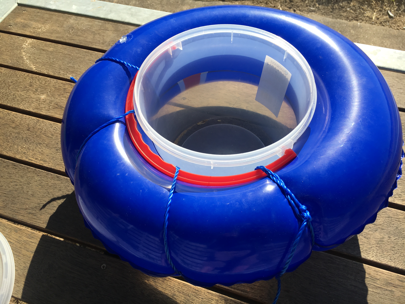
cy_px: 152
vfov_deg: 48.2
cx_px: 202
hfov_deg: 61.7
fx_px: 339
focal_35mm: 29
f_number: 2.2
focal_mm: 4.15
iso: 25
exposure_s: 1/1261
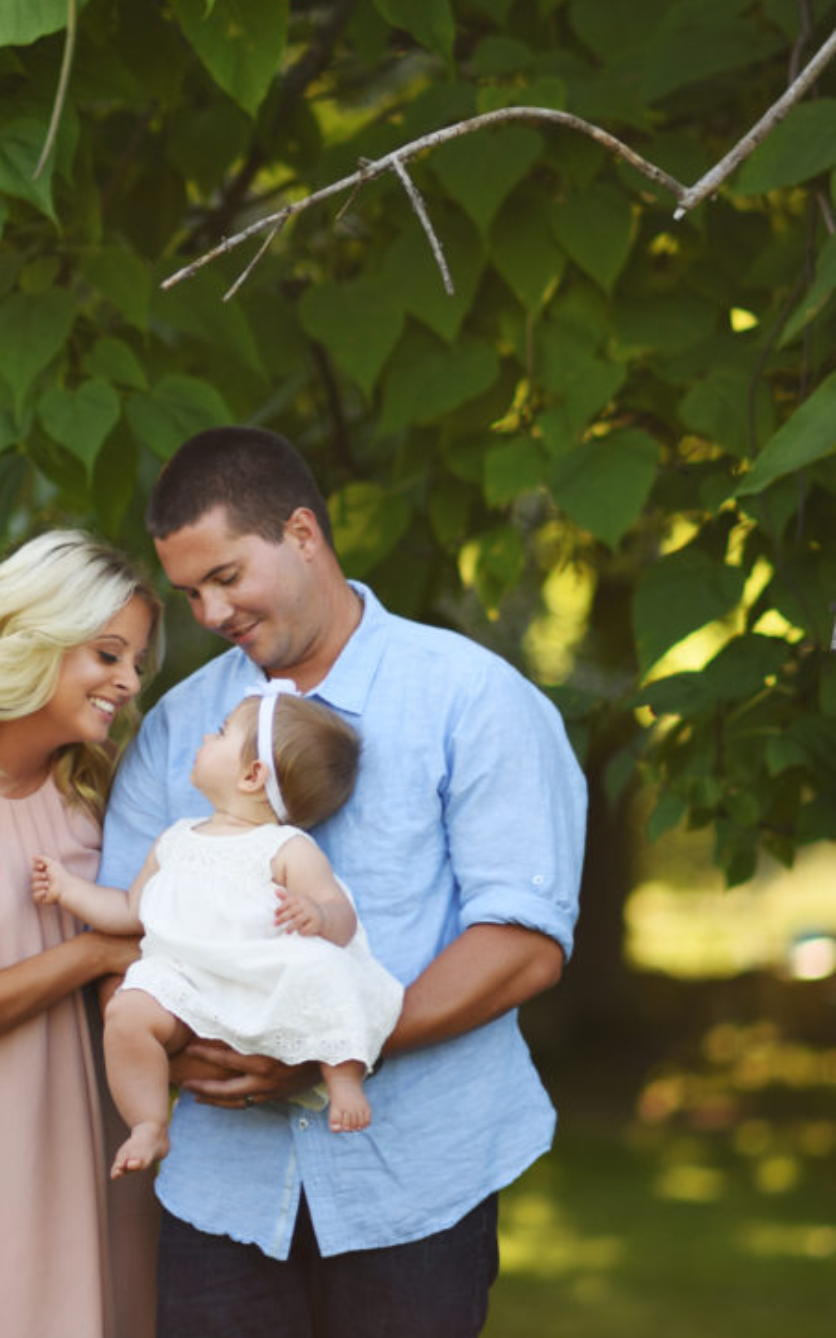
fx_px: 7982
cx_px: 215
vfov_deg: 9.6
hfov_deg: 6.0
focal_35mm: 219
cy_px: 460
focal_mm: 135
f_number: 2
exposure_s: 1/640
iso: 125
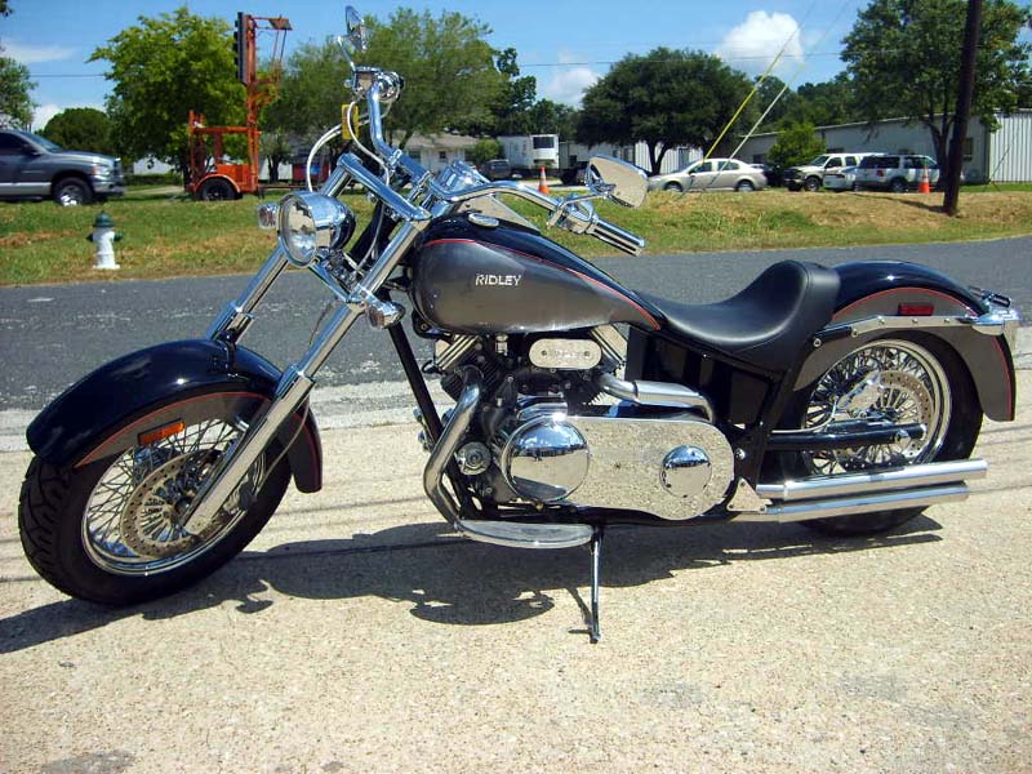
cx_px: 516
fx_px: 1043
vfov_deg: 40.7
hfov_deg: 52.6
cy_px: 387
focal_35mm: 35
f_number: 7.1
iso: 50
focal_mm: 5.8
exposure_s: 1/180
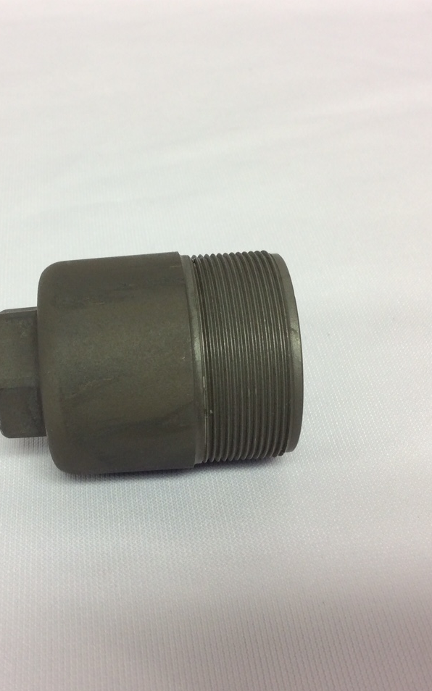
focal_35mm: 46
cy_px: 350
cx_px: 153
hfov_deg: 27.9
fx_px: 867
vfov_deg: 43.5
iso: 32
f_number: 2.4
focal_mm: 3.3
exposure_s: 1/24
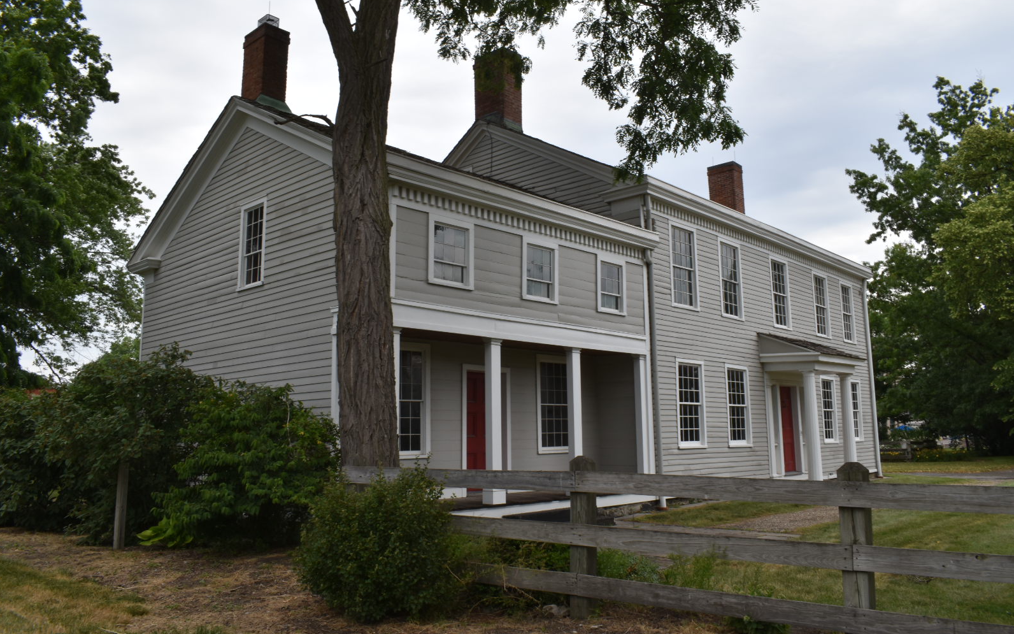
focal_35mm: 28
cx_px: 508
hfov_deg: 66.5
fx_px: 774
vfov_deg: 44.5
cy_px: 309
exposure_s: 1/30
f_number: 20
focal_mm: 18
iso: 110
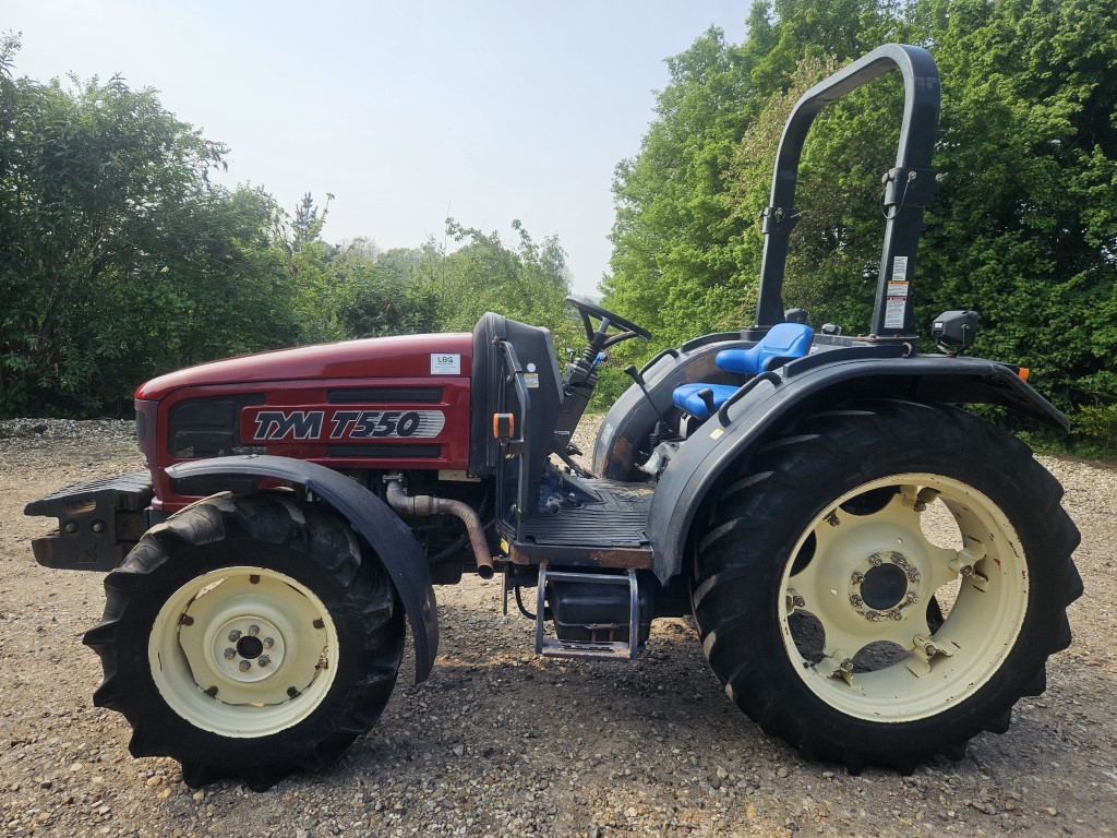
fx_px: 742
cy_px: 419
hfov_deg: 73.9
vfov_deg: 58.9
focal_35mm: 23
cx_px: 558
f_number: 1.8
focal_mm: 5.4
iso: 32
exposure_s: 1/1567
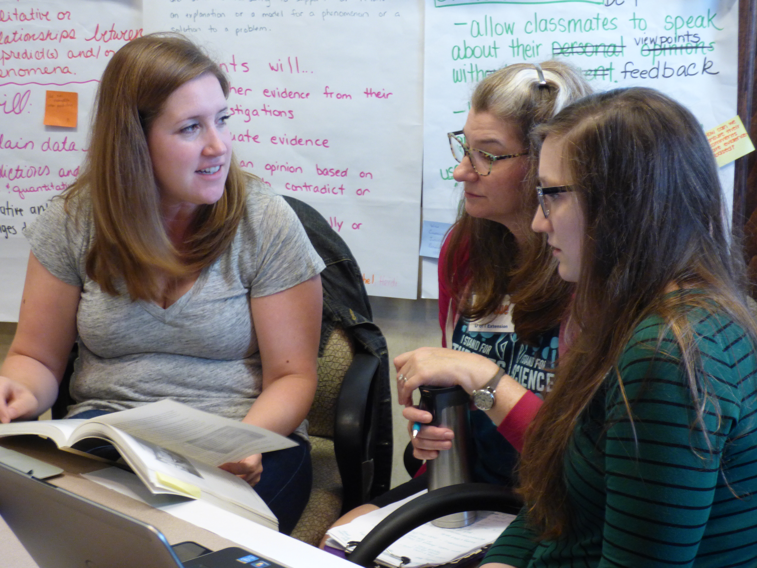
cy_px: 284
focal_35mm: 69
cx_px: 378
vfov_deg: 21.3
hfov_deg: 28.2
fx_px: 1509
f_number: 4.3
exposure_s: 1/10
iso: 400
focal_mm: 12.29
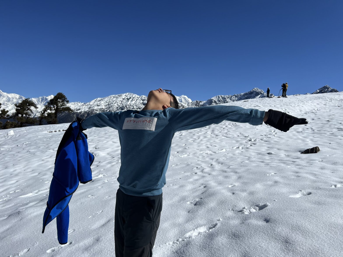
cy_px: 128
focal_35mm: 26
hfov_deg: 67.3
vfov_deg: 53.1
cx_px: 172
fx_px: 258
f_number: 1.5
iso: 50
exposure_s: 1/10309
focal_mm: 5.7
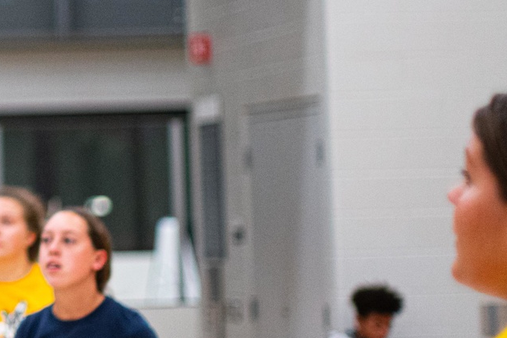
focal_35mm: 205
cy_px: 39
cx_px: -336
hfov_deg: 9.6
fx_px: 2888
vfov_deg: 6.7
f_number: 1.3
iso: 1600
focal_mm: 50
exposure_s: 1/640
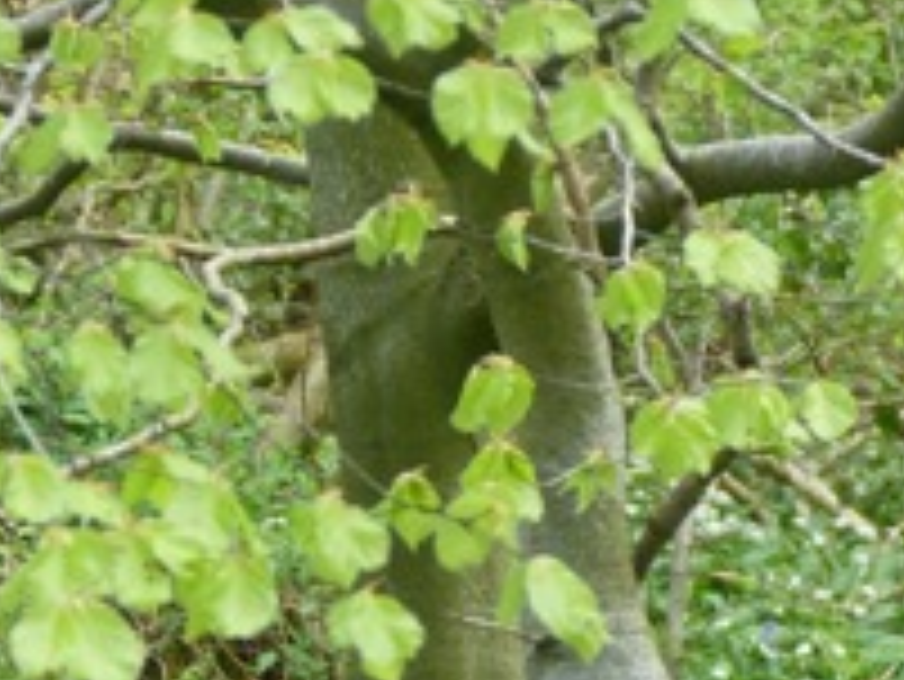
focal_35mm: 430
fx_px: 11236
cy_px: 797
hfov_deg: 4.6
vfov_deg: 3.5
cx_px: 403
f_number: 3.7
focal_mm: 30.1
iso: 200
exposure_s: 1/80
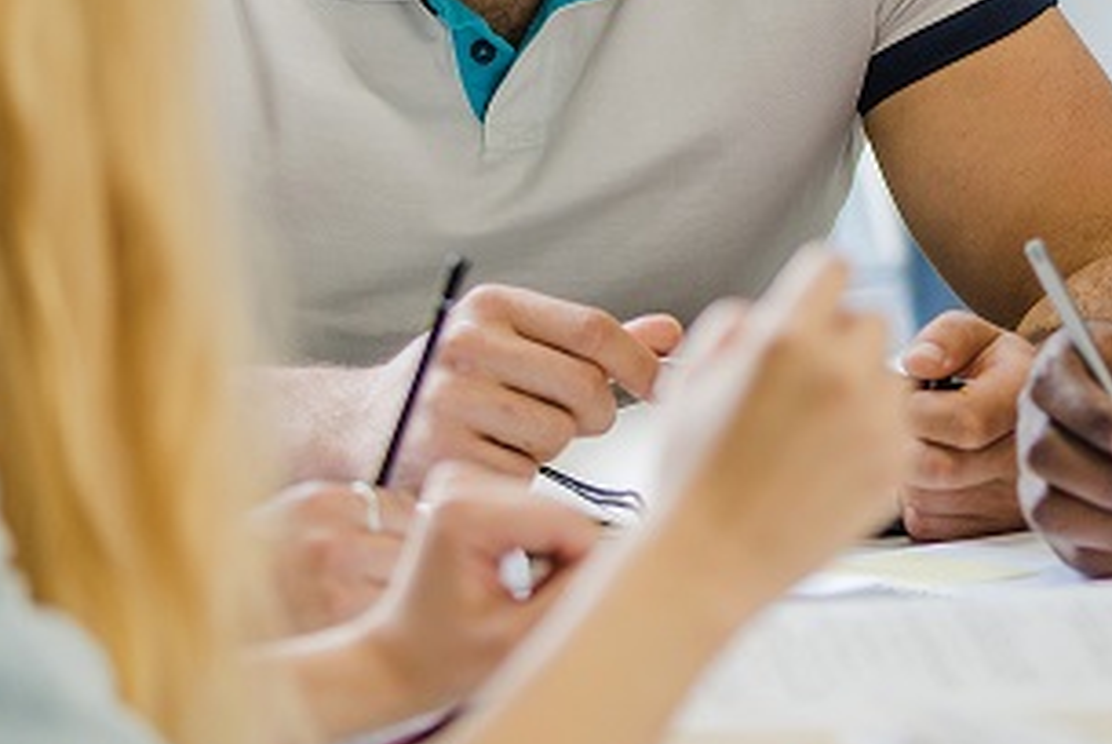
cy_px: 142
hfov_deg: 7.9
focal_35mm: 259
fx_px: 8008
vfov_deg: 5.3
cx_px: 747
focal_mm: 105
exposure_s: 1/160
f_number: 3.2
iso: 640
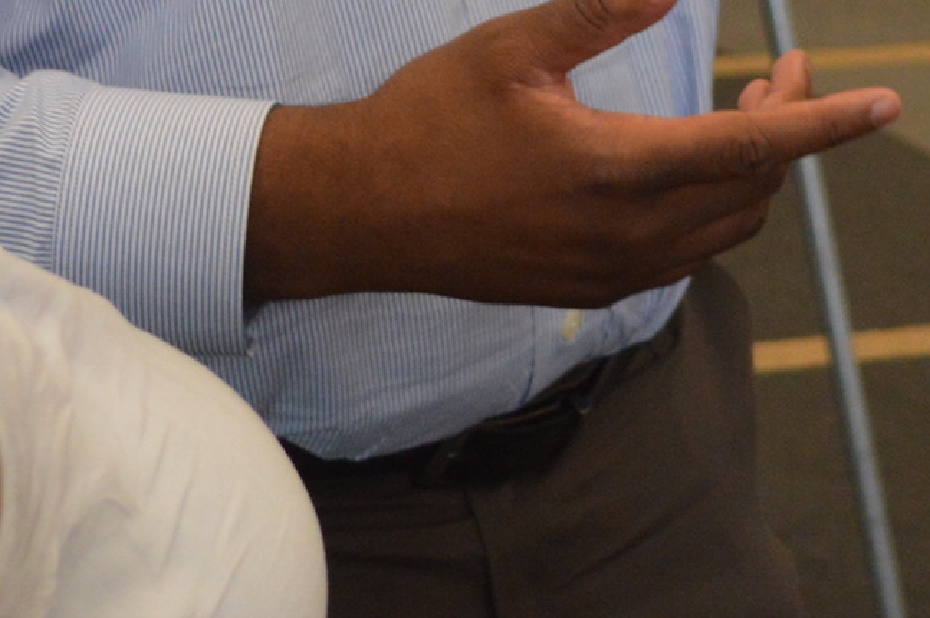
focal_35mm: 167
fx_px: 4310
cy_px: -613
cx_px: 617
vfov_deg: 7.8
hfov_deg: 12.3
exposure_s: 1/60
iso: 720
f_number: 4
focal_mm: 24
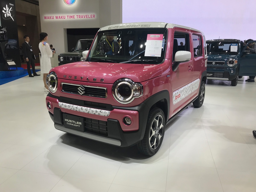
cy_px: 96
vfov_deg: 49.7
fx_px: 207
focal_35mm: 28
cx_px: 128
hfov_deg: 63.4
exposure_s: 1/240
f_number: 1.8
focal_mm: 3.99
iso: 25
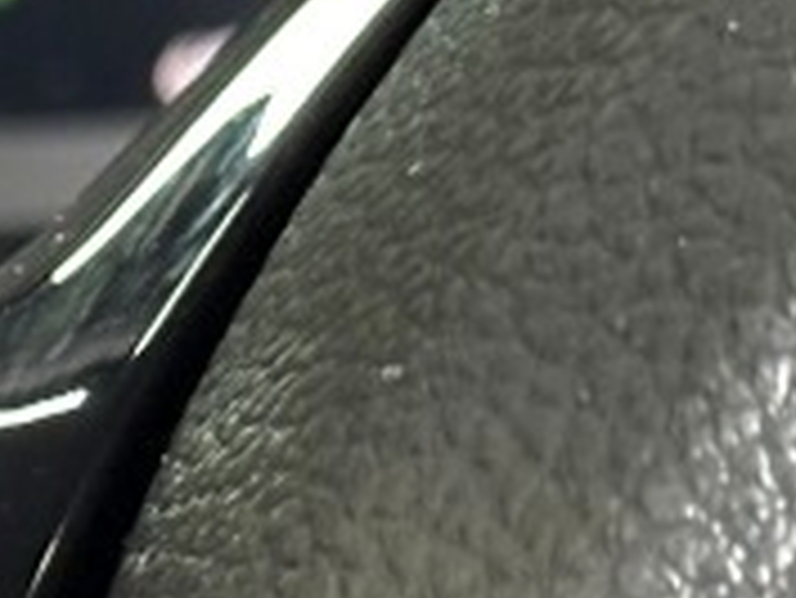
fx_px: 6374
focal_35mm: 277
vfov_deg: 5.3
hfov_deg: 6.9
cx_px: -868
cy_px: 1079
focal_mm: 6.86
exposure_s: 1/30
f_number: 1.78
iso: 500
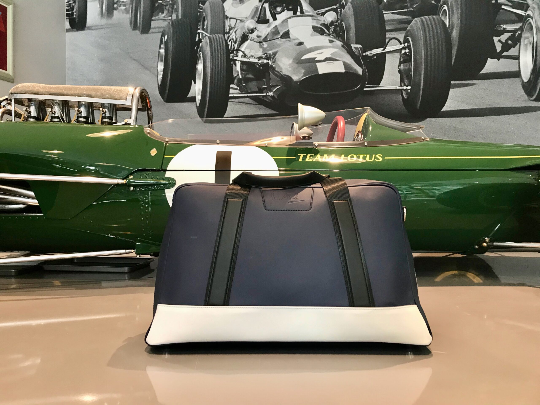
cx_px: 270
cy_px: 202
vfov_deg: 49.7
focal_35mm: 28
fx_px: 437
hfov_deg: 63.4
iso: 40
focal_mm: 3.99
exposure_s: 1/20
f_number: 1.8
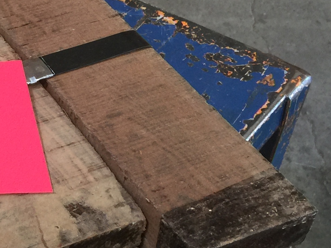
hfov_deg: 18.4
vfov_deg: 14.8
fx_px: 956
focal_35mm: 100
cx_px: -92
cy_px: 142
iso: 50
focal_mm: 4.15
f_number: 2.2
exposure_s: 1/15
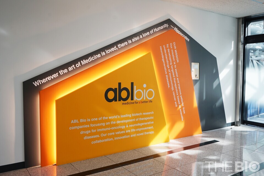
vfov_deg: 42.3
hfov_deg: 60.3
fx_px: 227
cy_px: 88
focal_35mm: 31
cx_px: 132
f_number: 5.6
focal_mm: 31
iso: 200
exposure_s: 1/15
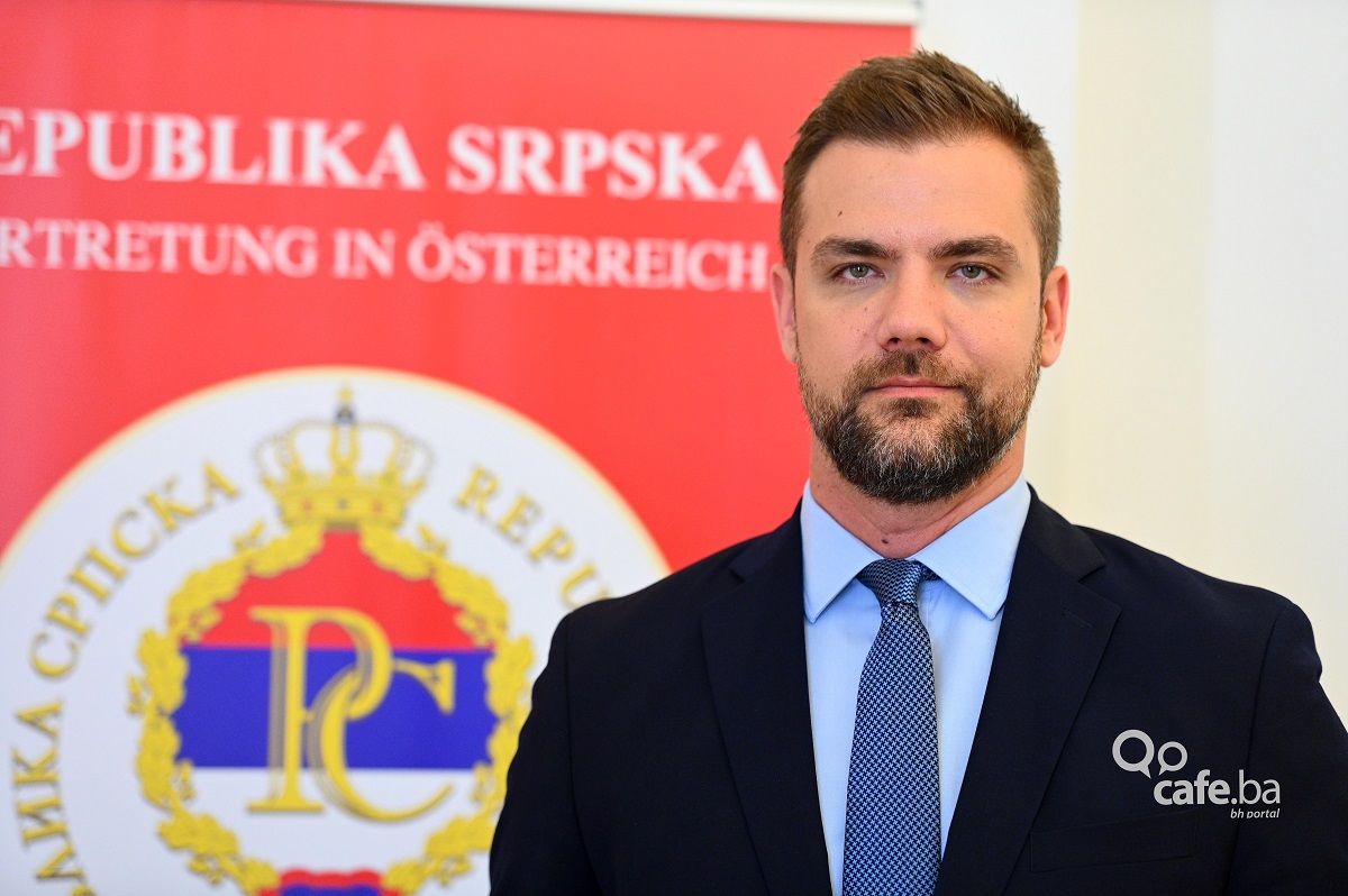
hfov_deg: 14.7
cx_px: 674
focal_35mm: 140
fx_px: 5238
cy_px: 448
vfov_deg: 9.8
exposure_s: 1/400
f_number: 2.8
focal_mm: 140
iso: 2500
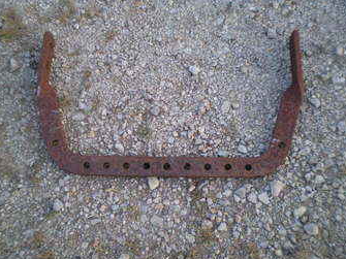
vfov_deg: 38.6
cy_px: 132
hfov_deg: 50.2
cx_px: 175
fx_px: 370
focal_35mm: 37
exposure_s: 1/80
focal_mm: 6.3
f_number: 3.1
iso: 64
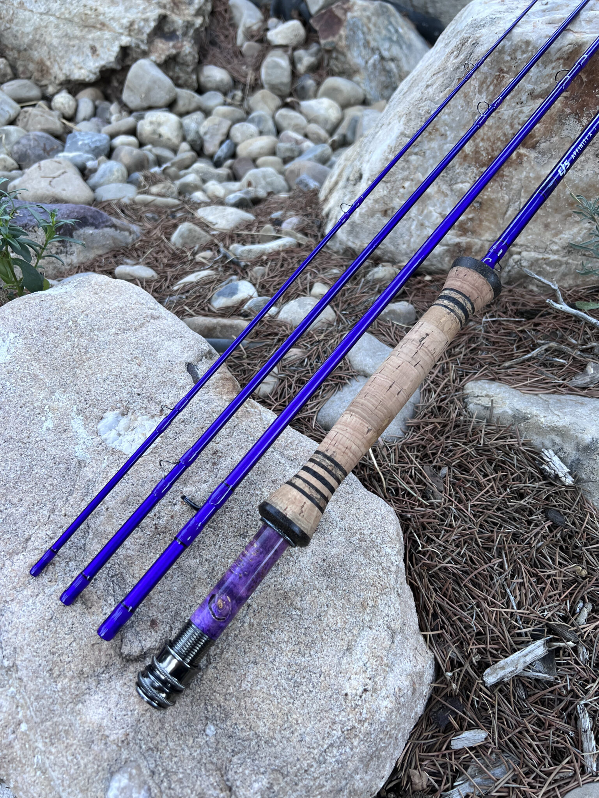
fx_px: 600
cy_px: 399
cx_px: 300
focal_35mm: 26
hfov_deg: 53.1
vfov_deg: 67.3
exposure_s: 1/121
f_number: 1.5
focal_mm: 5.7
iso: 80
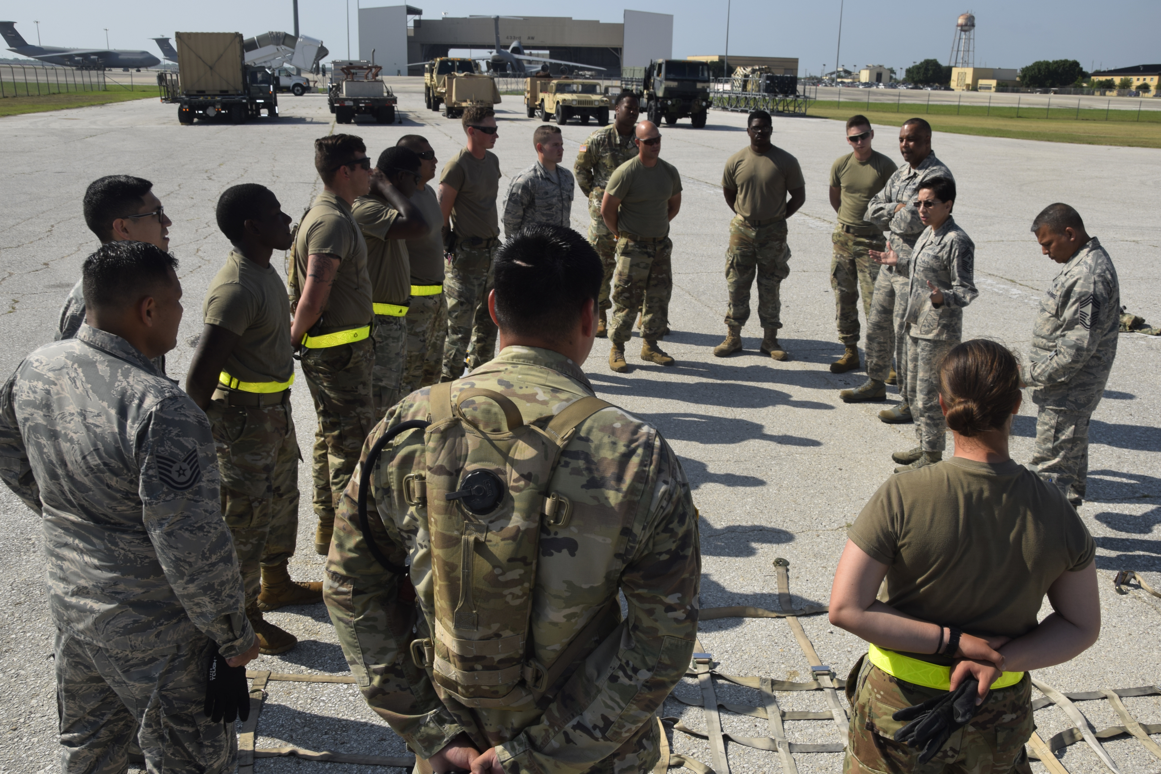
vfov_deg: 40.0
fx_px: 1064
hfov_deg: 57.2
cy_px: 387
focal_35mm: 33
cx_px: 580
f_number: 10
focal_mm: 22
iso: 100
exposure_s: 1/200
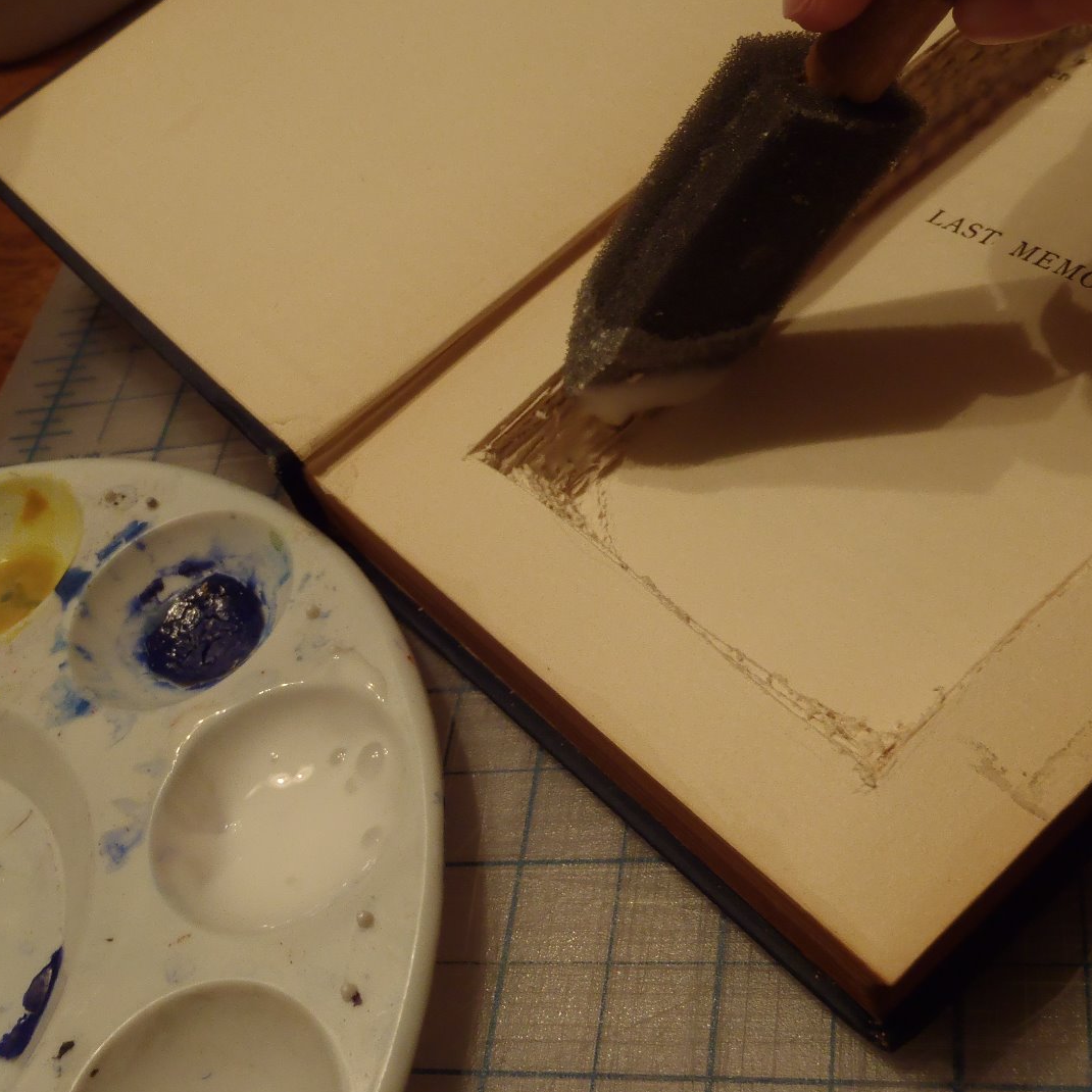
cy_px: 548
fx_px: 1570
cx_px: 561
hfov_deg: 38.3
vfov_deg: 38.3
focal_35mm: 44
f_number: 4.7
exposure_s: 1/5
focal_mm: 6.64
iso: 200
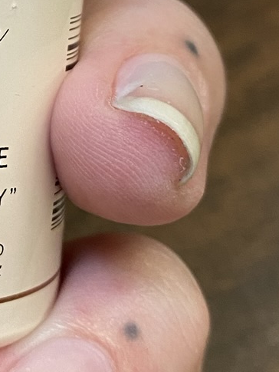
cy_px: 35
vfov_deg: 18.7
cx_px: -130
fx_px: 1106
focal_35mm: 103
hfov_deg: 13.6
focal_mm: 4.25
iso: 125
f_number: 1.8
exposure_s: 1/97
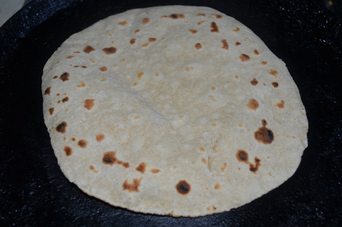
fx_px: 427
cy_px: 114
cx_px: 171
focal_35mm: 45
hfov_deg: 43.7
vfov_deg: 29.7
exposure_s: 1/60
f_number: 4.5
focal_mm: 30
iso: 450
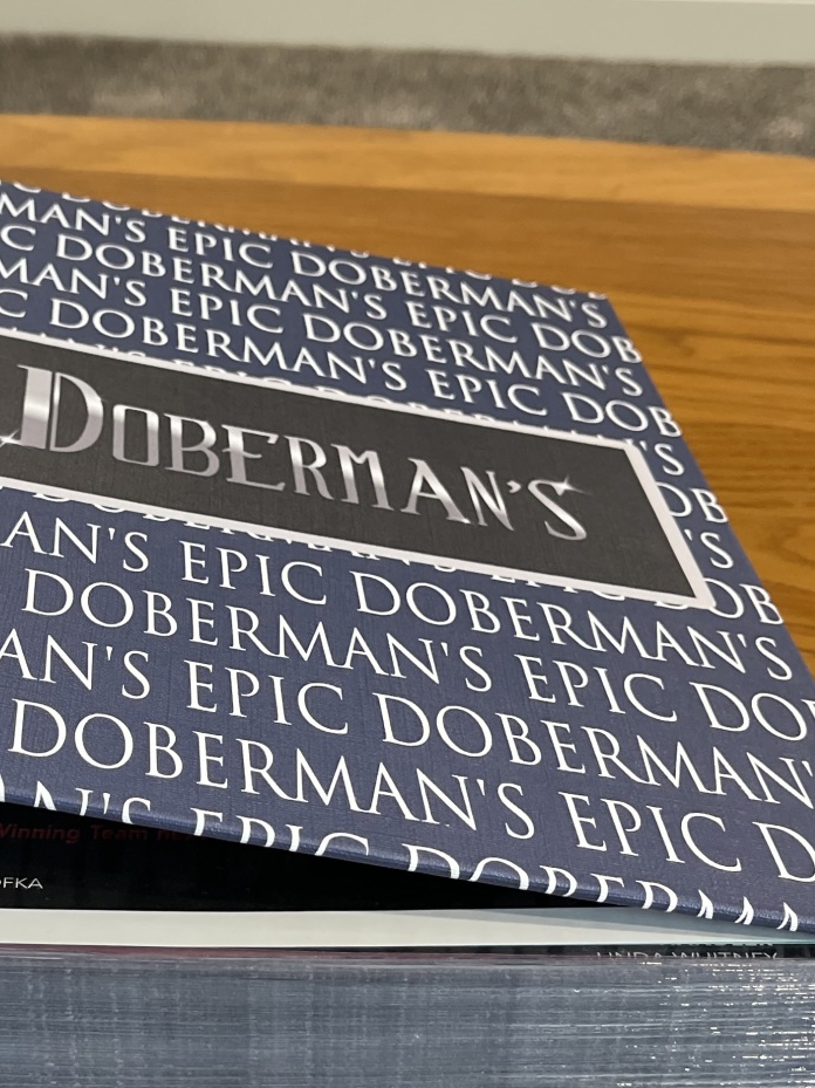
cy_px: 726
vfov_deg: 34.0
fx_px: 1759
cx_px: 94
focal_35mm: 56
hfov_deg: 25.3
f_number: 1.6
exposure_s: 1/60
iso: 250
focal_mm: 5.1
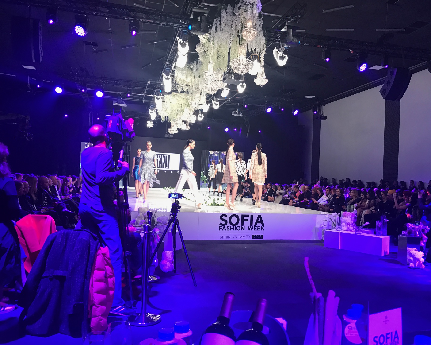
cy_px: 176
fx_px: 383
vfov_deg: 48.5
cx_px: 231
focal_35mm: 30
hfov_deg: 58.7
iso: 40
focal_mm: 3.99
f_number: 1.8
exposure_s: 1/17
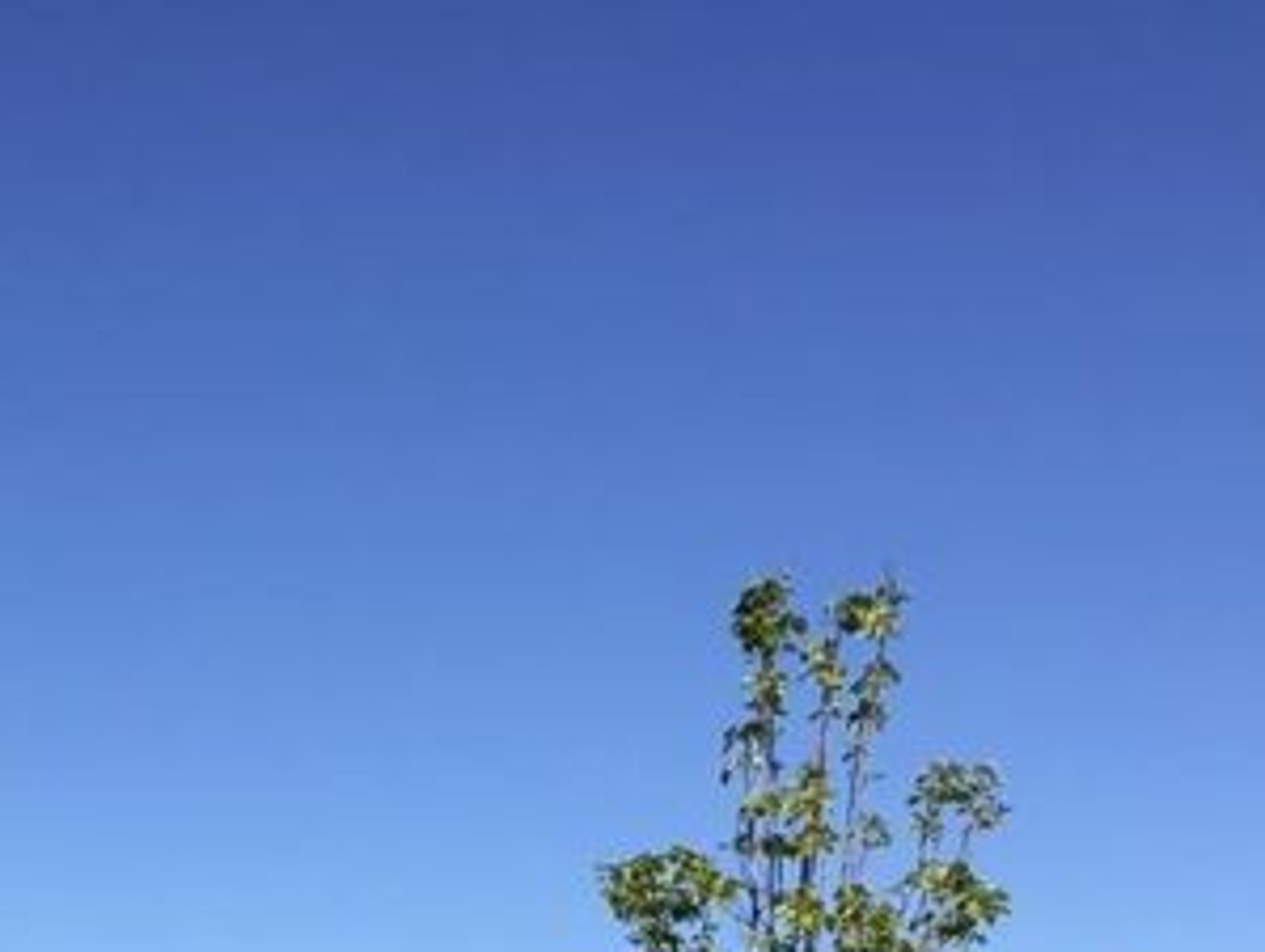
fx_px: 3878
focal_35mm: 106
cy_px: 1549
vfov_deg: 13.0
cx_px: 63
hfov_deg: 18.2
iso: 25
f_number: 2.4
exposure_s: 1/1597
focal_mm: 3.3
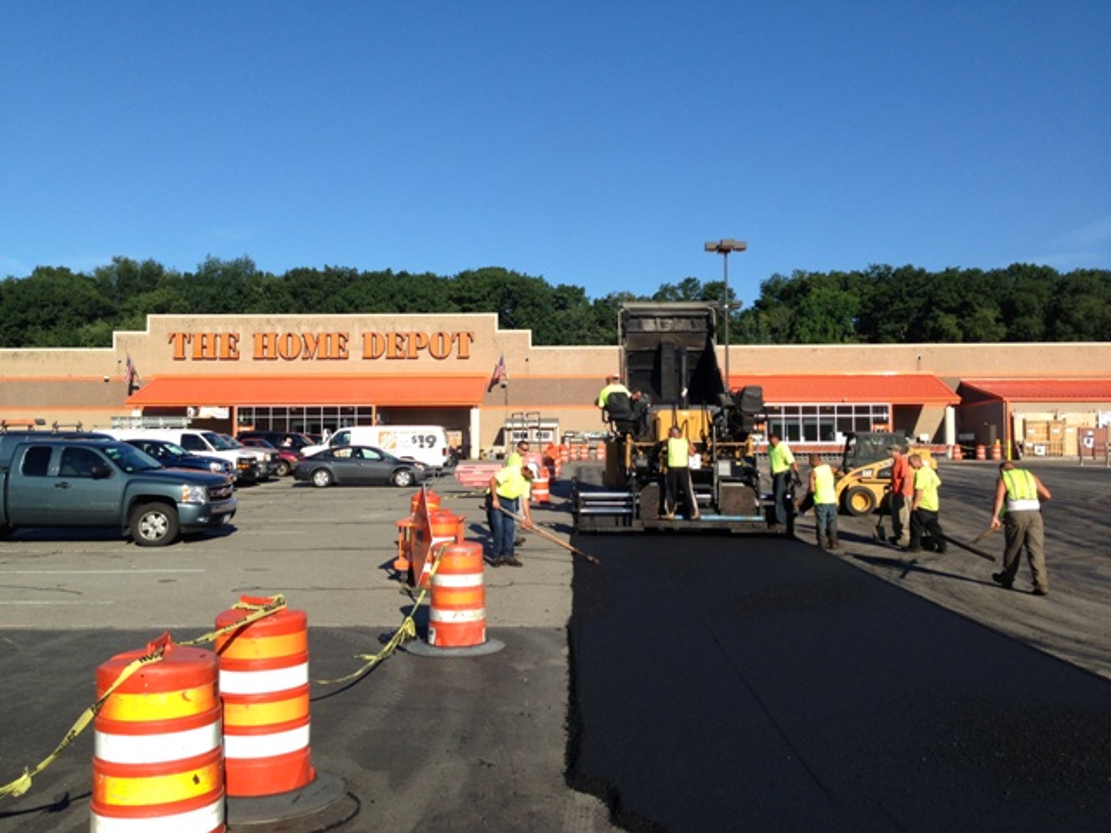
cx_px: 556
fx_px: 1059
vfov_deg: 42.9
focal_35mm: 33
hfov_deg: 55.4
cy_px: 416
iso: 50
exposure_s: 1/1391
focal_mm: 4.13
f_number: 2.4
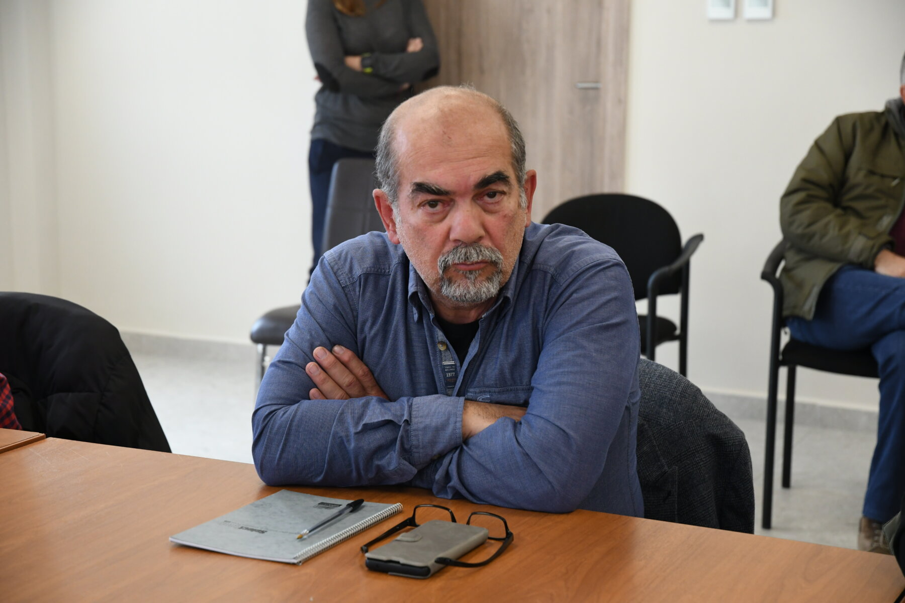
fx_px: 1810
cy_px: 302
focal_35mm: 72
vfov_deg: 18.9
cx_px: 452
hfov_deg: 28.1
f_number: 3.5
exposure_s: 1/320
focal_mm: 48
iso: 1250
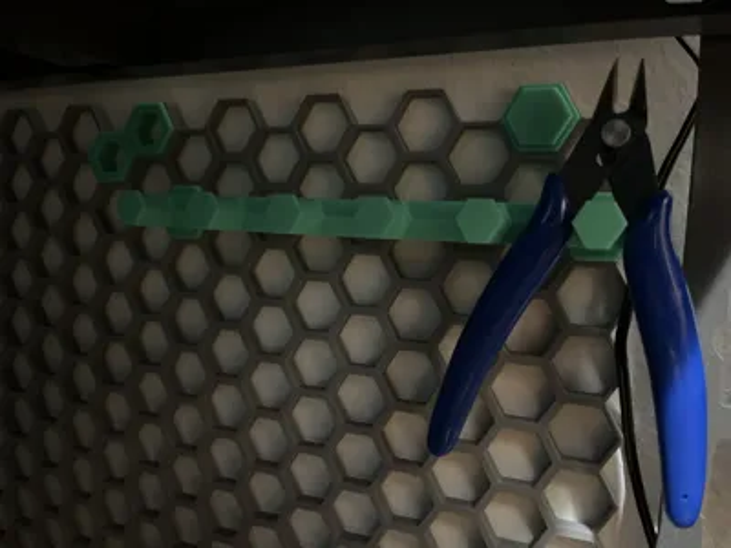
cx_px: 366
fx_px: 549
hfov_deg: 67.3
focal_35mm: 26
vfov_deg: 53.1
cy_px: 274
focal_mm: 5.1
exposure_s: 1/14
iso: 1000
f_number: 1.6
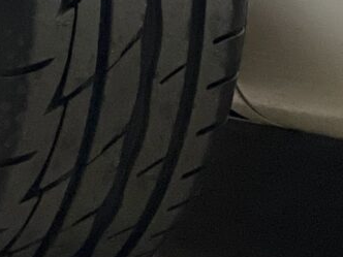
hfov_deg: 5.2
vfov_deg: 4.0
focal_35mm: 371
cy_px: -223
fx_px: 3676
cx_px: -384
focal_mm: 9
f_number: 2.8
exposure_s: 1/15
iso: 500
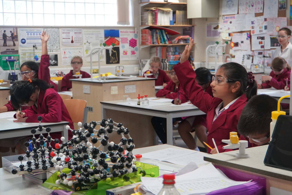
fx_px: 543
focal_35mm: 67
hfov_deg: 30.1
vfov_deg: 20.3
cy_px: 98
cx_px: 146
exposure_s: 1/160
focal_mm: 45
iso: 3200
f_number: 5
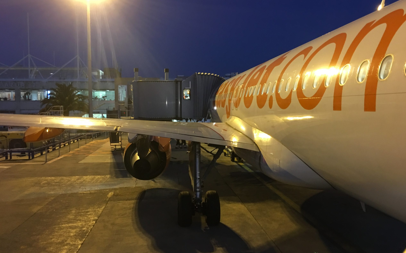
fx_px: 343
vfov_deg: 40.6
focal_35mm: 31
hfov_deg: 61.2
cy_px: 117
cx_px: 203
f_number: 2.2
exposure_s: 1/8
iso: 100
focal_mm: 4.15
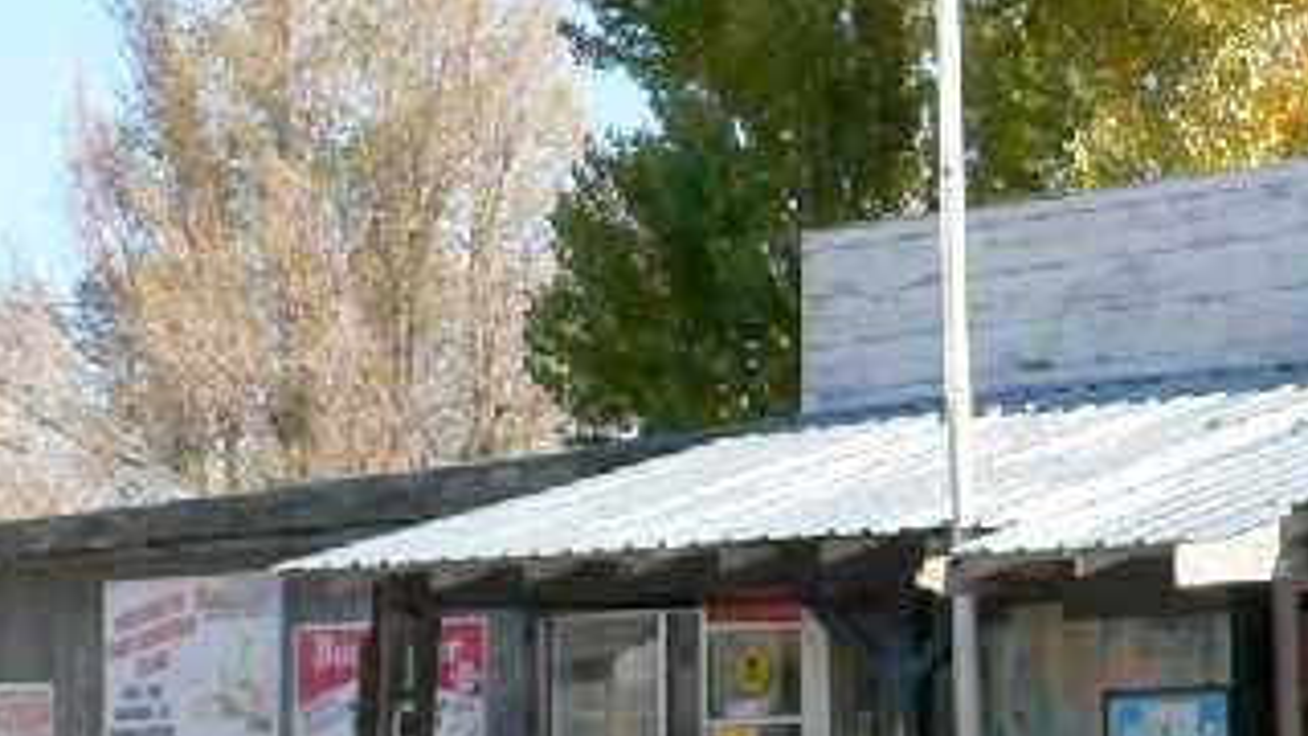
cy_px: 106
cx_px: 1292
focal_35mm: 150
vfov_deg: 8.1
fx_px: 5202
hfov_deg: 14.1
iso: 80
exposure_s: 1/400
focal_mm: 9.2
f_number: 4
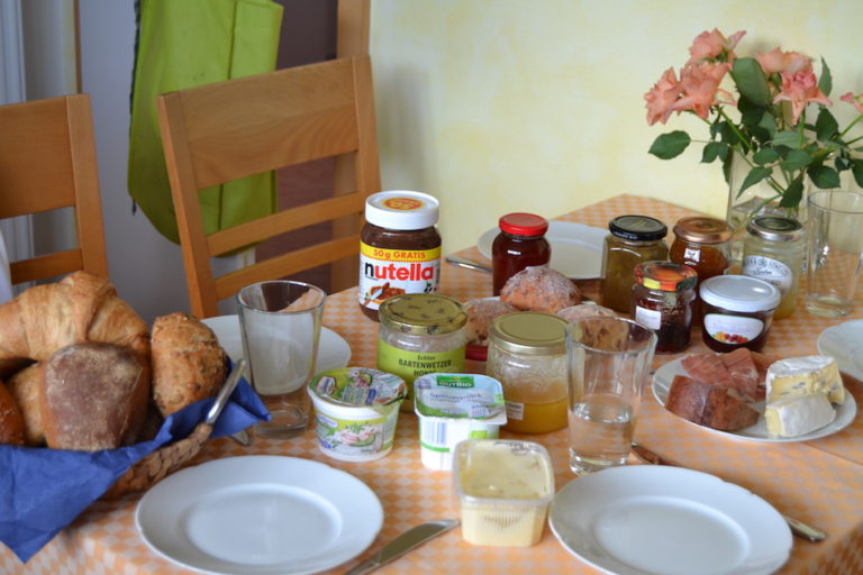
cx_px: 432
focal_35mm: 60
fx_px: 1438
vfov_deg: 22.6
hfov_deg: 33.4
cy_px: 288
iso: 400
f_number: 5
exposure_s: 1/60
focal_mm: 40
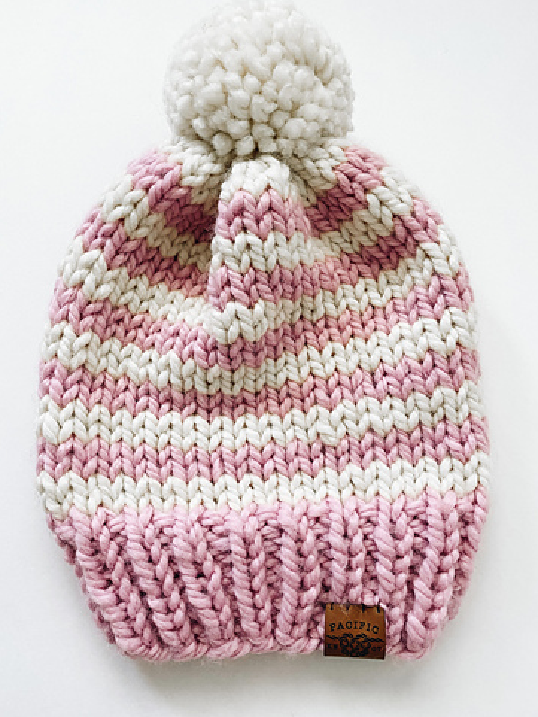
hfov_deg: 51.4
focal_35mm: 27
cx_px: 275
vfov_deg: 65.3
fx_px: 559
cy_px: 356
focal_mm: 4.25
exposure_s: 1/60
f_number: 1.8
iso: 160
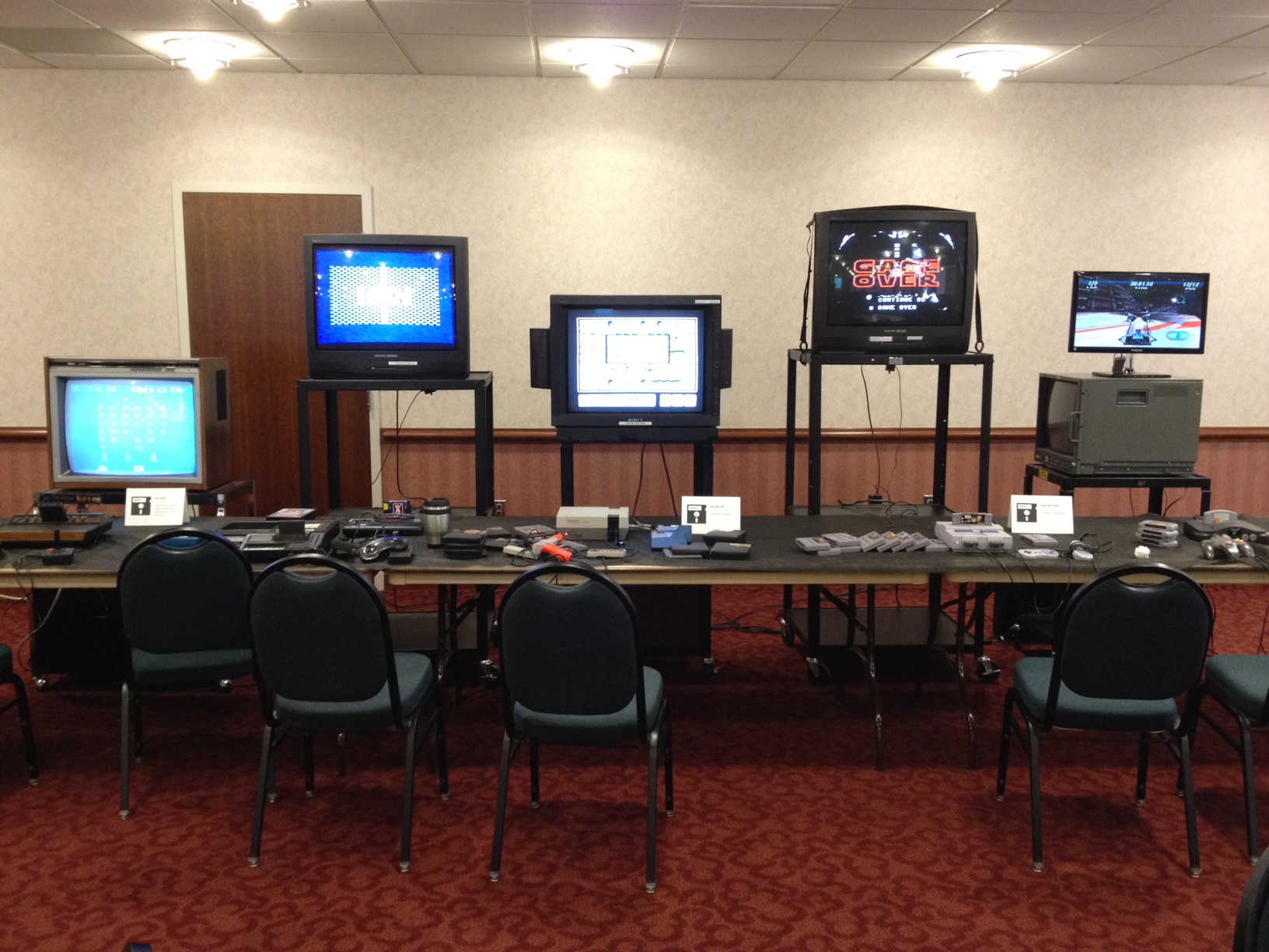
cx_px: 634
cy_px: 476
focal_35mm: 35
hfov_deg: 52.6
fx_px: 1283
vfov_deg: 40.7
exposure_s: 1/20
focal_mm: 4.28
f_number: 2.4
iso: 250
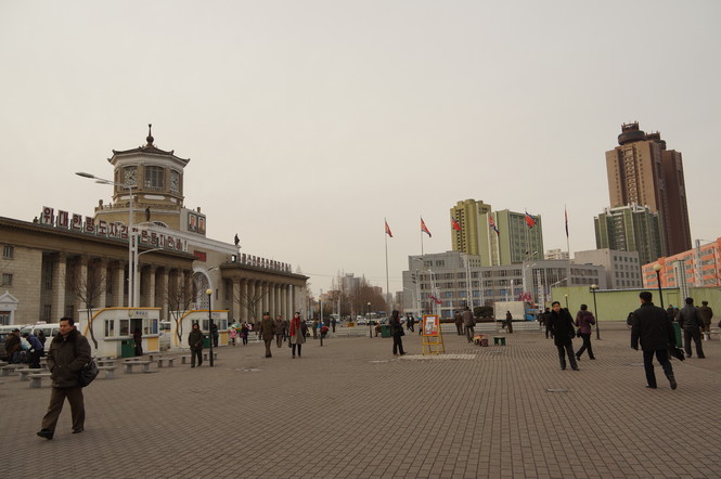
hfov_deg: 67.4
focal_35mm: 27
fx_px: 540
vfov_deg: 47.8
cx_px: 360
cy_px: 240
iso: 100
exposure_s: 1/200
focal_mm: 18
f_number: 6.3
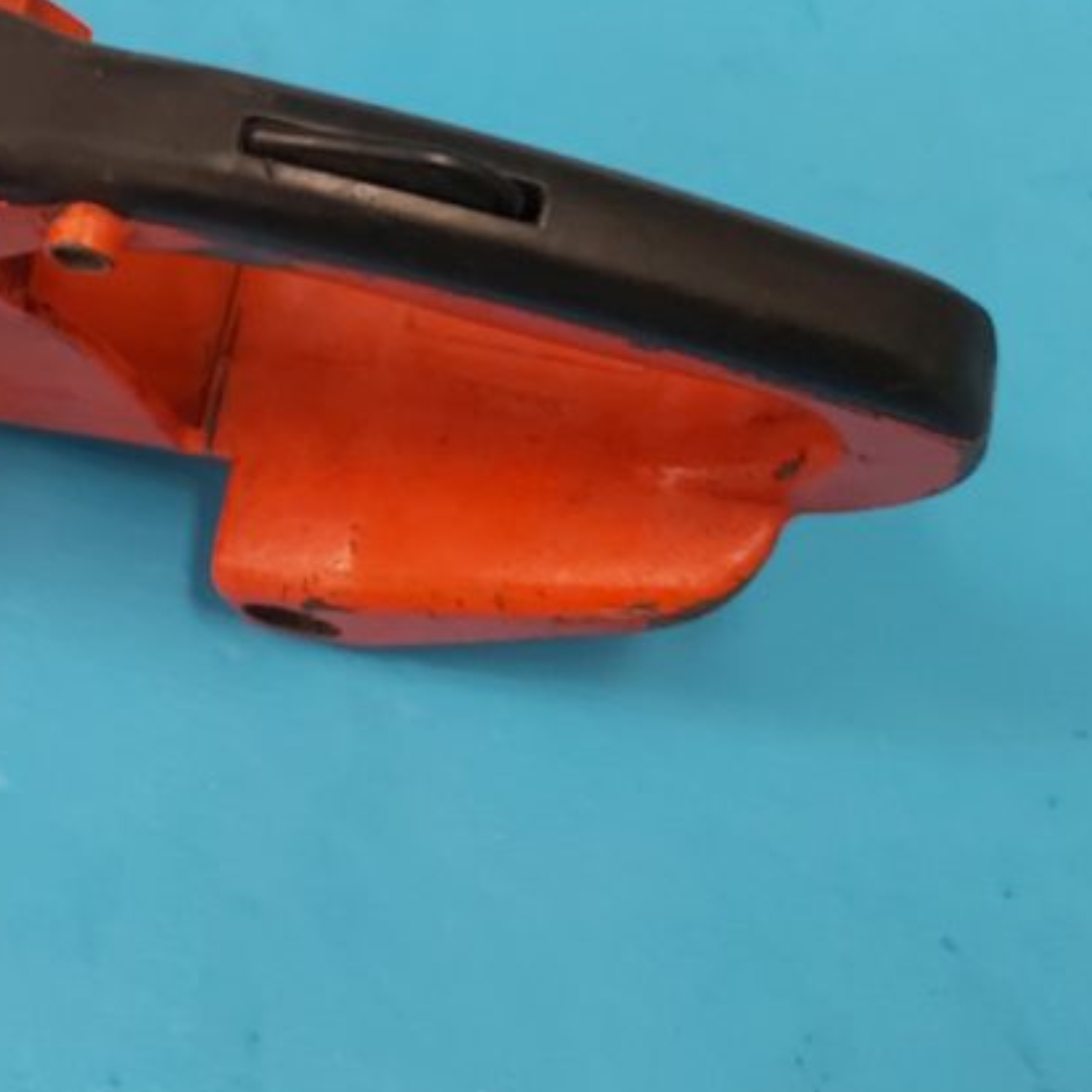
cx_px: -204
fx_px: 2034
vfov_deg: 29.5
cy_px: 243
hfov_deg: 26.8
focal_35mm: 57
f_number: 1.7
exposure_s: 1/25
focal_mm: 3.92
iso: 500
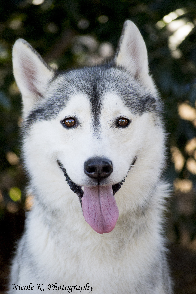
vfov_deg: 10.2
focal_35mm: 202
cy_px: 147
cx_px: 98
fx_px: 1654
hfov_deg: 6.8
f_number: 5
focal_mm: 135
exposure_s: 1/500
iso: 900
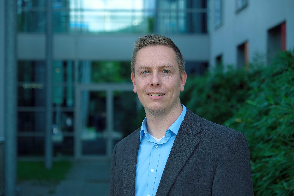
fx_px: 678
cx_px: 147
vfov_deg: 16.5
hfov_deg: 24.5
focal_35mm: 83
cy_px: 98
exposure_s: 1/1100
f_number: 2.8
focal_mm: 55
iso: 400
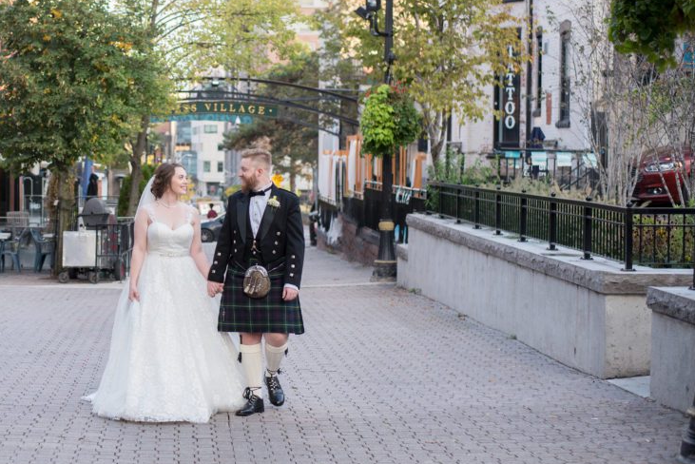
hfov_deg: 28.6
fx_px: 1352
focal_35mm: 70
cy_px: 220
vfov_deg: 19.5
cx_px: 211
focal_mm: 50
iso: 640
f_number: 2.8
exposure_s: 1/1250
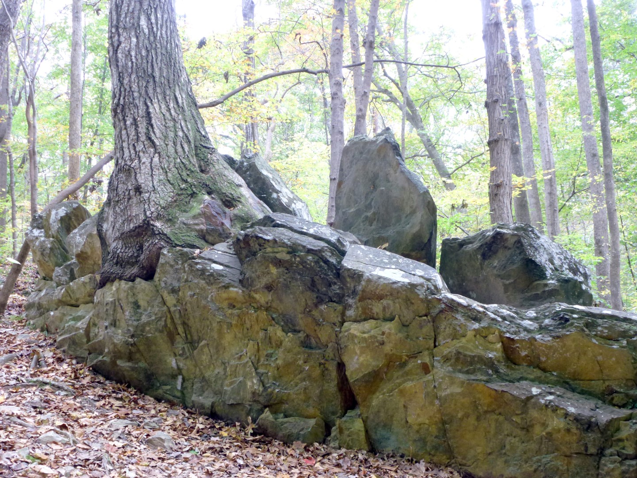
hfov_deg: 51.4
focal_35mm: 36
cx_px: 318
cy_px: 239
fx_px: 662
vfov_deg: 39.7
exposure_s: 1/20
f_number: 3.7
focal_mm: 6.4
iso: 200
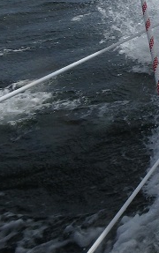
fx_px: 429
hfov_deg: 16.3
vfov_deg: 30.4
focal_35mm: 62
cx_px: 314
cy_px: -6
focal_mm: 3.7
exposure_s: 1/1000
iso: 125
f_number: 6
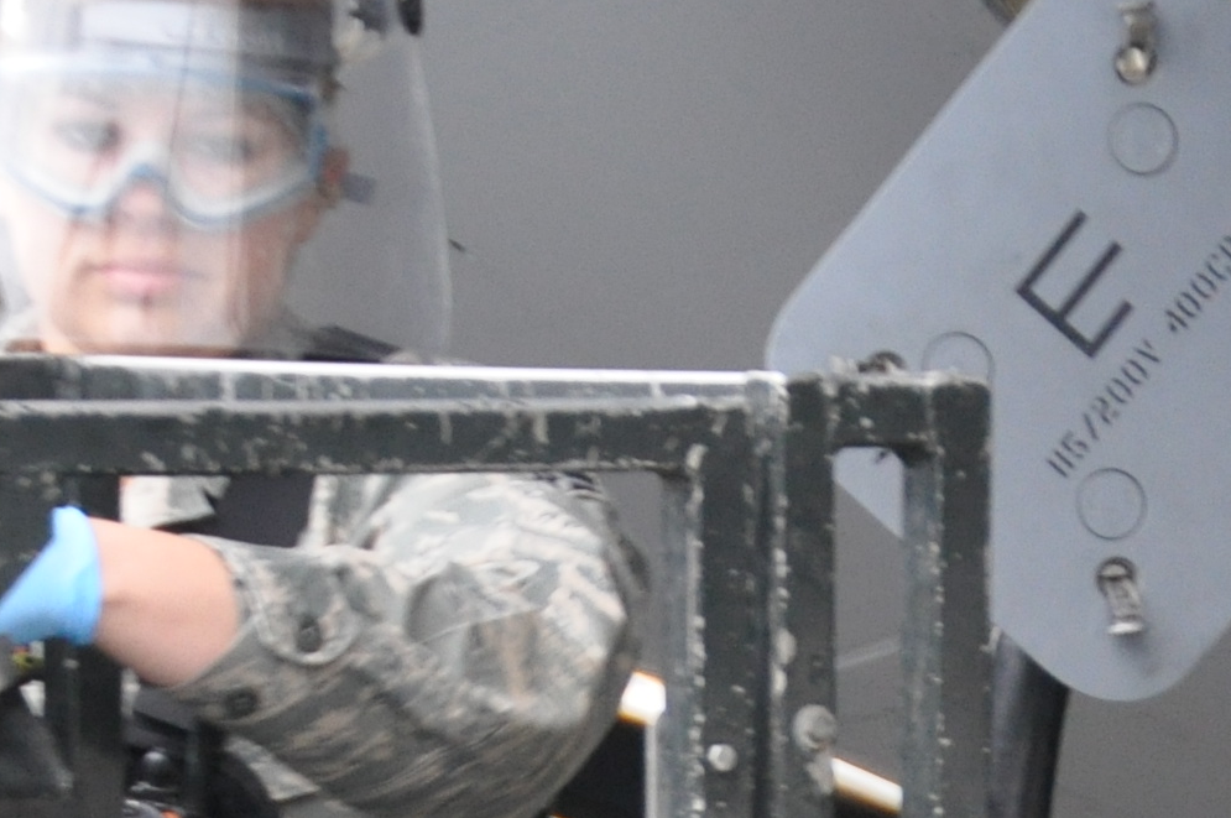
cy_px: 1527
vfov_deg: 2.2
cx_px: 1201
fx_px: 20976
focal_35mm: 614
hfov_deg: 3.4
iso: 800
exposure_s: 1/50
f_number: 5.3
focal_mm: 95
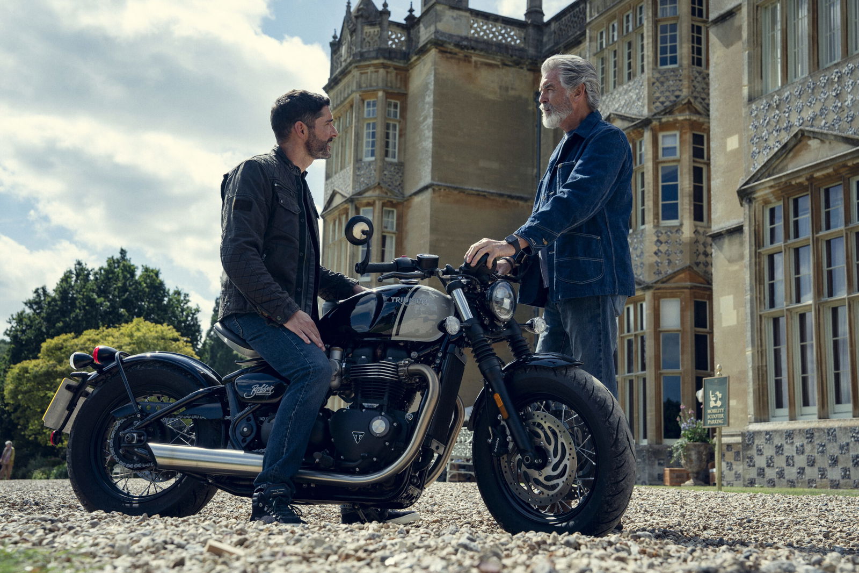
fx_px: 1073
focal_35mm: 45
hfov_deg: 43.6
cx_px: 430
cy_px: 286
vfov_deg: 29.9
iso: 160
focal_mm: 45
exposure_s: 1/640
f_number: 5.6
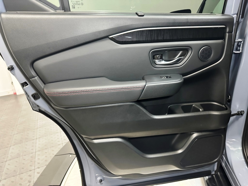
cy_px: 93
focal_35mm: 24
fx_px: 172
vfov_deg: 56.8
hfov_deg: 71.6
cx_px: 124
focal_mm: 6.86
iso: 1000
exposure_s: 1/40
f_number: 1.78
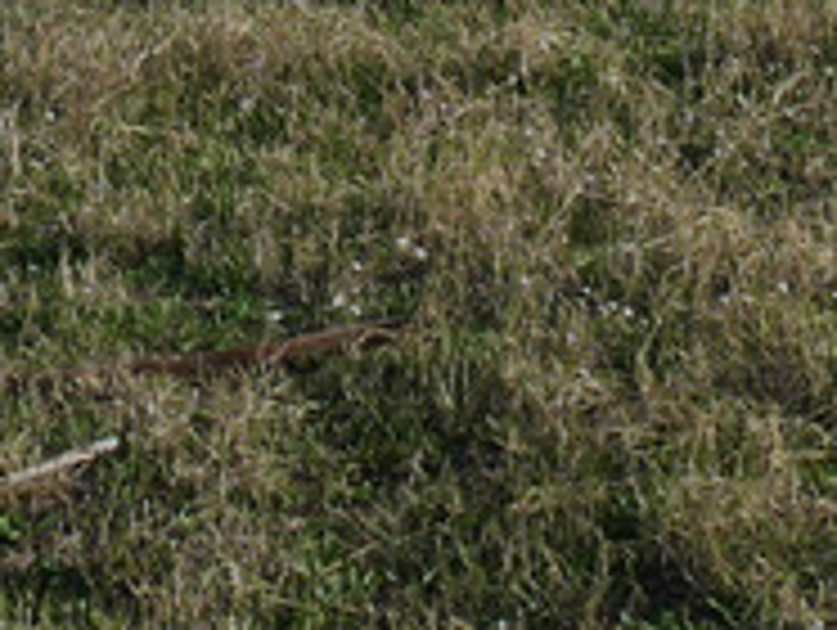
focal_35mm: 172
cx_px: -245
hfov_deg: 11.2
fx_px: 4164
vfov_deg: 7.9
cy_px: -968
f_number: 9
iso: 200
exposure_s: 1/500
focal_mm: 15
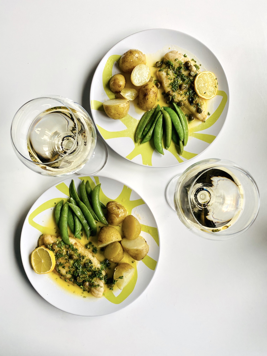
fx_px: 267
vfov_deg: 67.3
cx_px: 134
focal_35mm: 26
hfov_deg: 53.1
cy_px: 178
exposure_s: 1/100
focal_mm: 4.25
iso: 125
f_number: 1.8
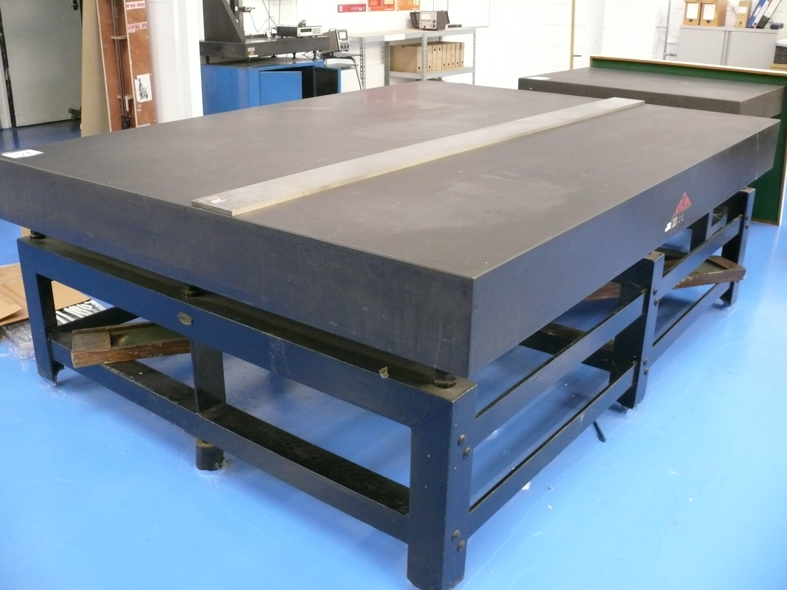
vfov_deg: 40.7
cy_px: 295
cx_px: 394
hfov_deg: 52.6
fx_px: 796
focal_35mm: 35
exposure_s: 1/20
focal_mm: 7.4
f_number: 2.8
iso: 400
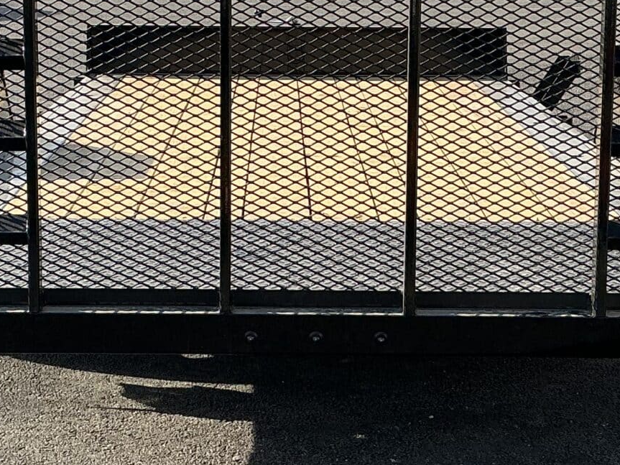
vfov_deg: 17.1
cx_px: 290
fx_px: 1540
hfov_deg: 22.8
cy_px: 139
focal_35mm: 86
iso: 25
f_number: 1.8
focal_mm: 3
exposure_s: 1/1221
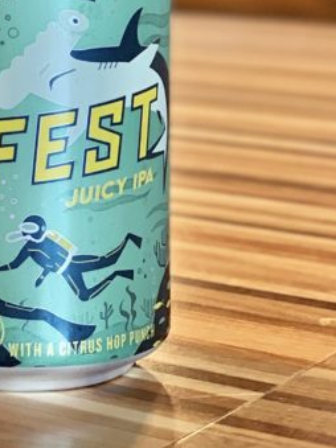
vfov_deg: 12.3
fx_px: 2033
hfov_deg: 9.2
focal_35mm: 157
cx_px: -139
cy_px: -69
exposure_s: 1/60
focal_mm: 6
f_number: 2.4
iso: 125
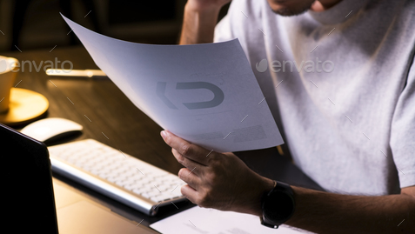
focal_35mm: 110
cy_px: 107
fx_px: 1211
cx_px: 162
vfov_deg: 11.0
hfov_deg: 19.4
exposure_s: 1/60
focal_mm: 85
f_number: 4
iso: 200
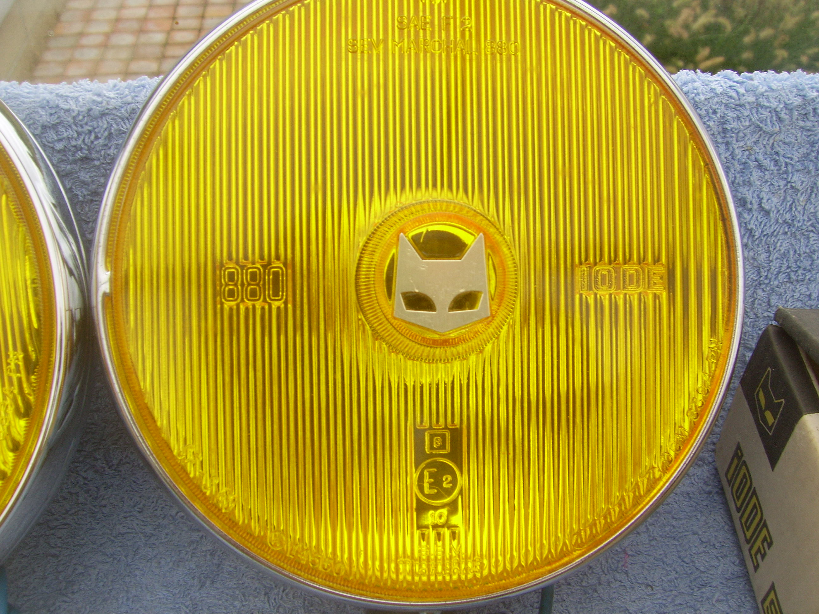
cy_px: 307
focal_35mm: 38
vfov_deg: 37.7
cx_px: 410
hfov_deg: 49.0
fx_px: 899
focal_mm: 7.8
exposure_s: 1/80
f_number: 4.5
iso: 50
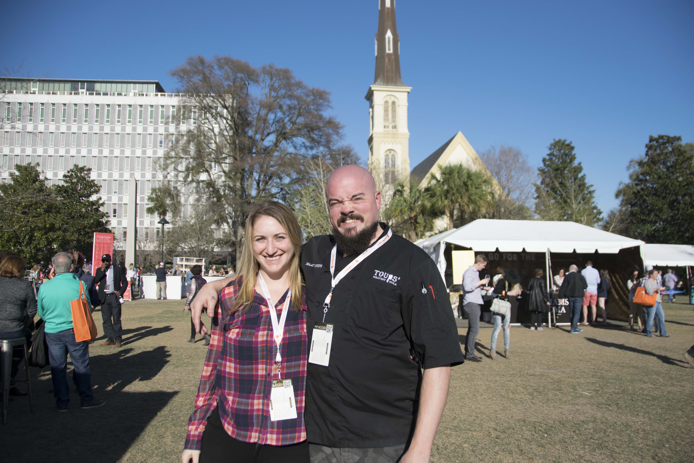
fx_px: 520
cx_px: 347
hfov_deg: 67.4
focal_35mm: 27
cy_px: 232
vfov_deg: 47.9
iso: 200
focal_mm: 18
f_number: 3.5
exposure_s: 1/3200
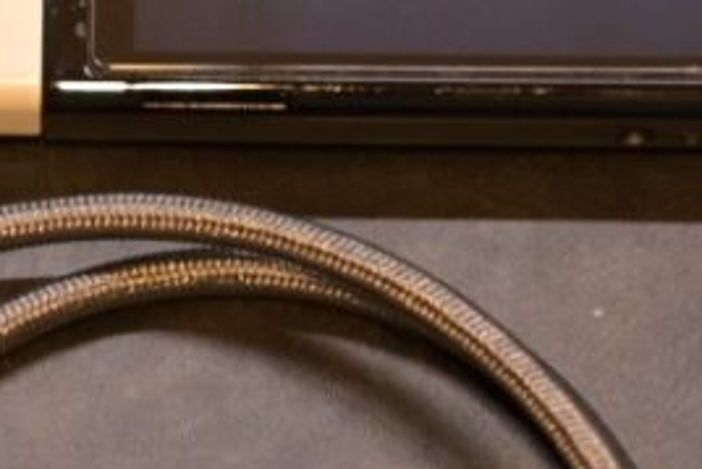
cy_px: 377
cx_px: -97
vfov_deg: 4.0
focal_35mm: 344
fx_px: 6711
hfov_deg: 6.0
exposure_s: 1/80
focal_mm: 40
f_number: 2
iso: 450
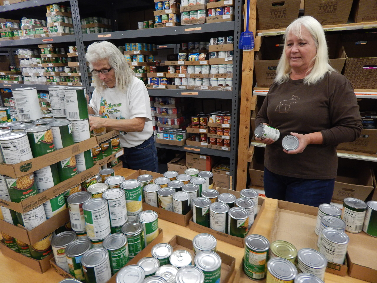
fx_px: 250
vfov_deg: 58.9
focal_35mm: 23
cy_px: 142
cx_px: 188
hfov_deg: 73.9
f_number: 3
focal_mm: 4
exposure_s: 1/30
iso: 250
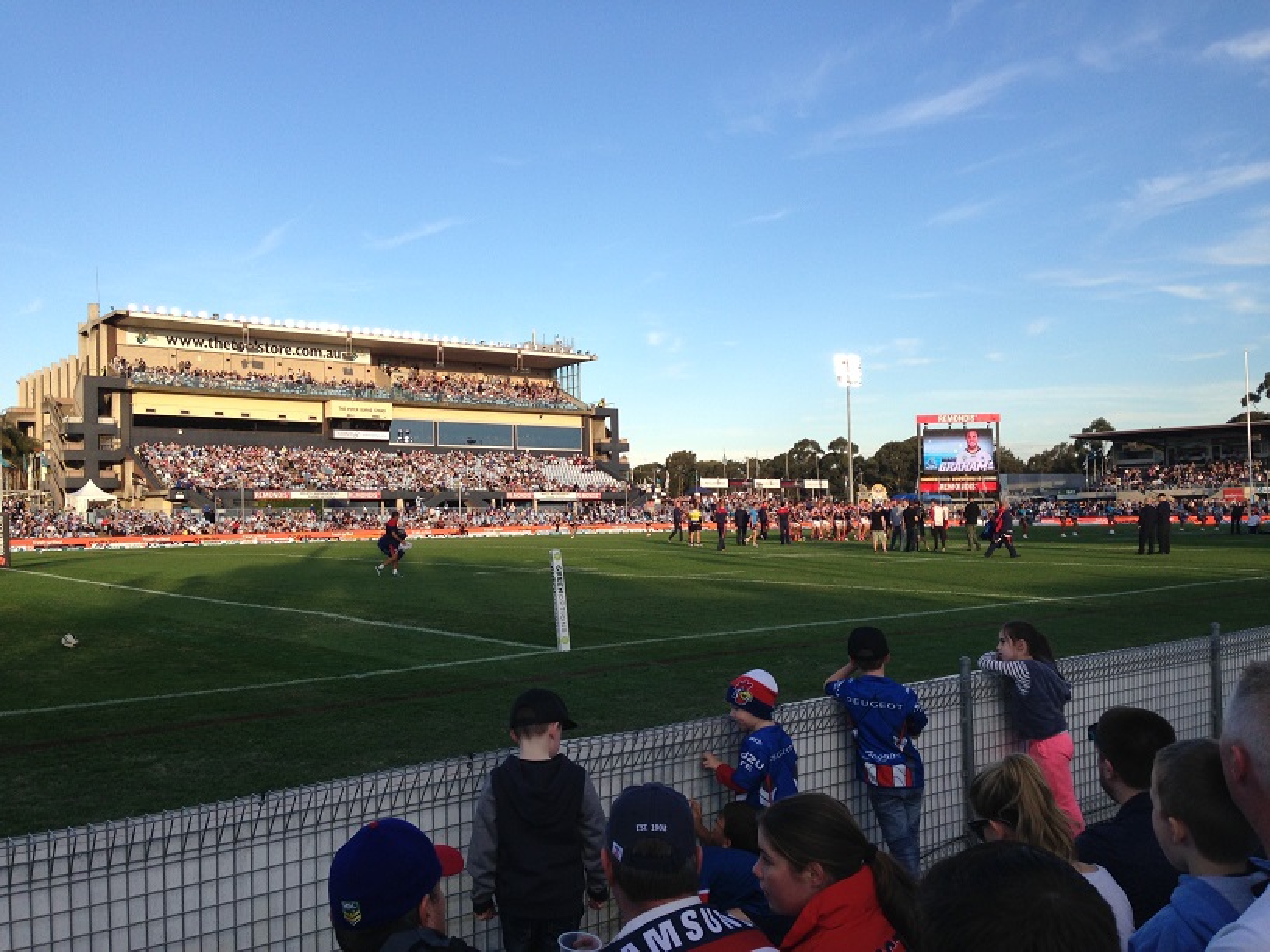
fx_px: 1211
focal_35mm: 33
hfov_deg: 55.4
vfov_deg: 42.9
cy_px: 476
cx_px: 635
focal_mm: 4.13
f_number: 2.4
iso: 50
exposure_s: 1/653
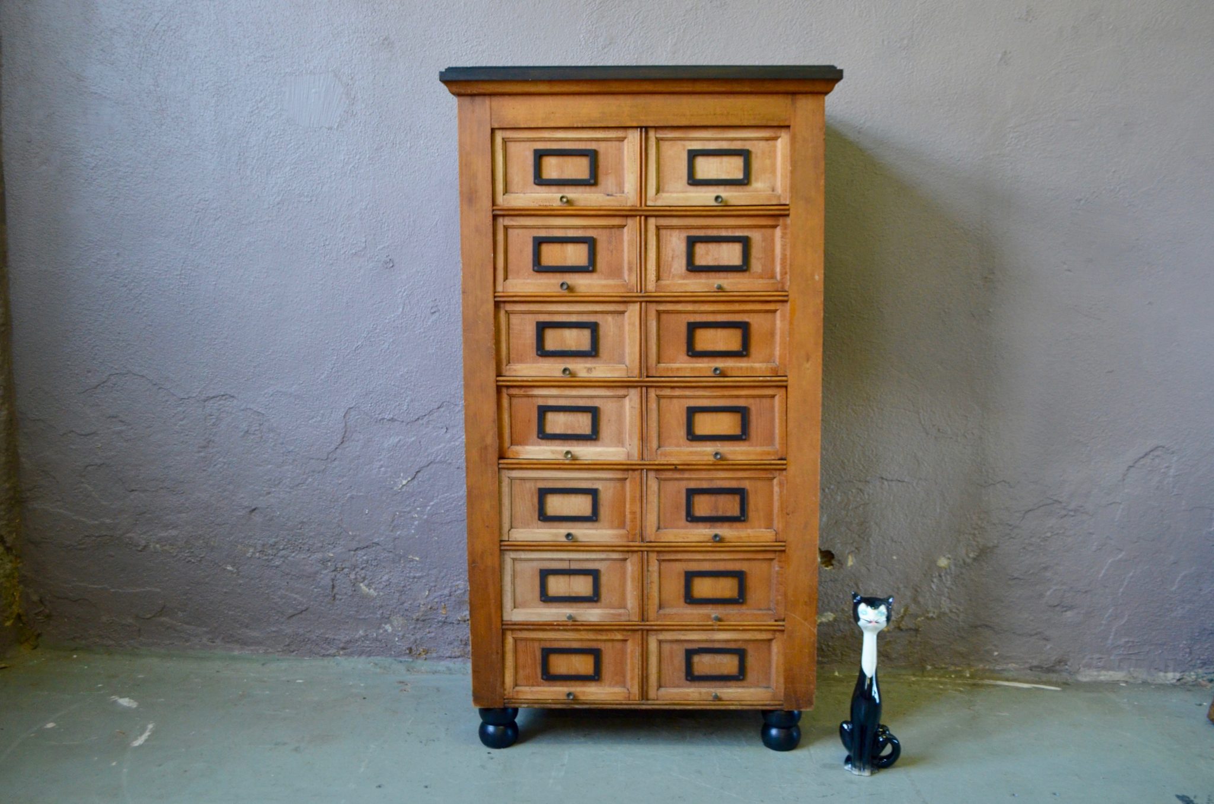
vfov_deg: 36.7
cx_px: 607
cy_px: 402
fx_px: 1211
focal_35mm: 36
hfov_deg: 53.2
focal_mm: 24
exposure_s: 1/80
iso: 1250
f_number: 4.2
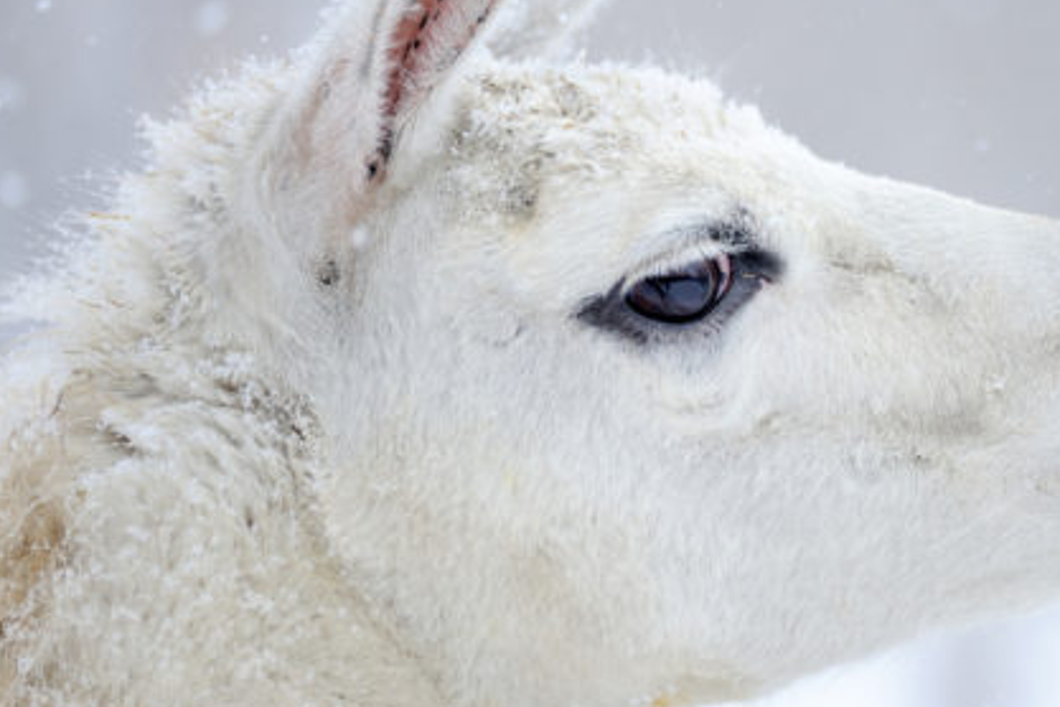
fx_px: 7832
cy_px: 230
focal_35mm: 266
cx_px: 712
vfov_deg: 5.2
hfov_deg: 7.7
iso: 320
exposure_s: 1/400
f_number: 3.5
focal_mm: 185
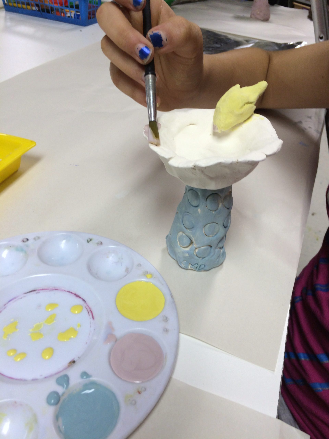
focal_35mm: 29
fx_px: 367
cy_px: 220
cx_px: 164
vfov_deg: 61.7
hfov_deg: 48.2
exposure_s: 1/30
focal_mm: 4.15
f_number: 2.2
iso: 50
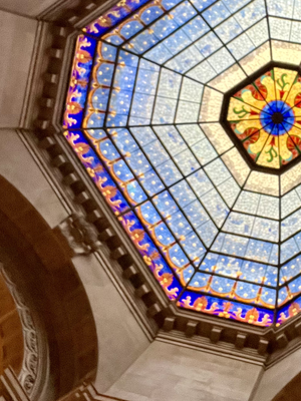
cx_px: 271
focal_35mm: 60
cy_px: 116
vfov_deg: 31.8
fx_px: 696
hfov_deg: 23.8
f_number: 2.2
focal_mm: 2.71
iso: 320
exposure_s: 1/60
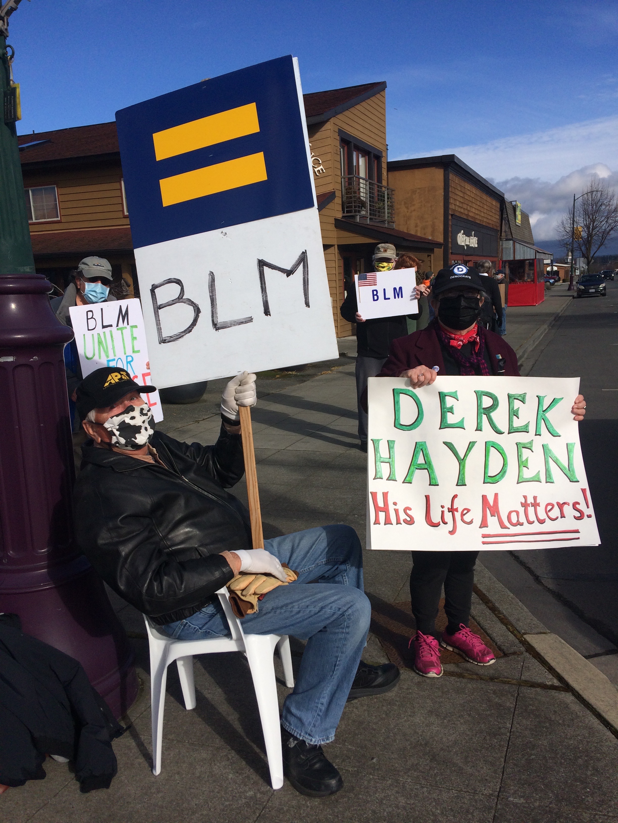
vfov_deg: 61.7
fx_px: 690
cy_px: 412
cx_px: 309
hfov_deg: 48.2
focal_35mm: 29
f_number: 2.2
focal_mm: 4.15
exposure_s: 1/4566
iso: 32
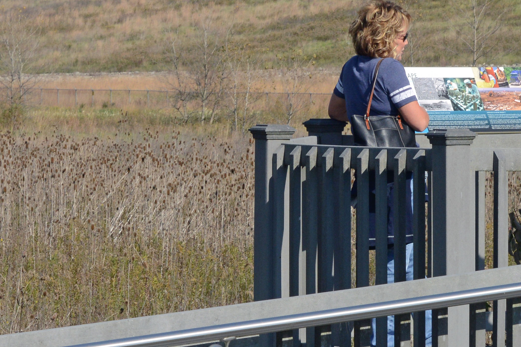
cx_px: 275
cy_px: 347
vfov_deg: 5.5
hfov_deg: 8.3
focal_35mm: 249
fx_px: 3605
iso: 500
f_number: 13
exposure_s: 1/250
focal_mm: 70
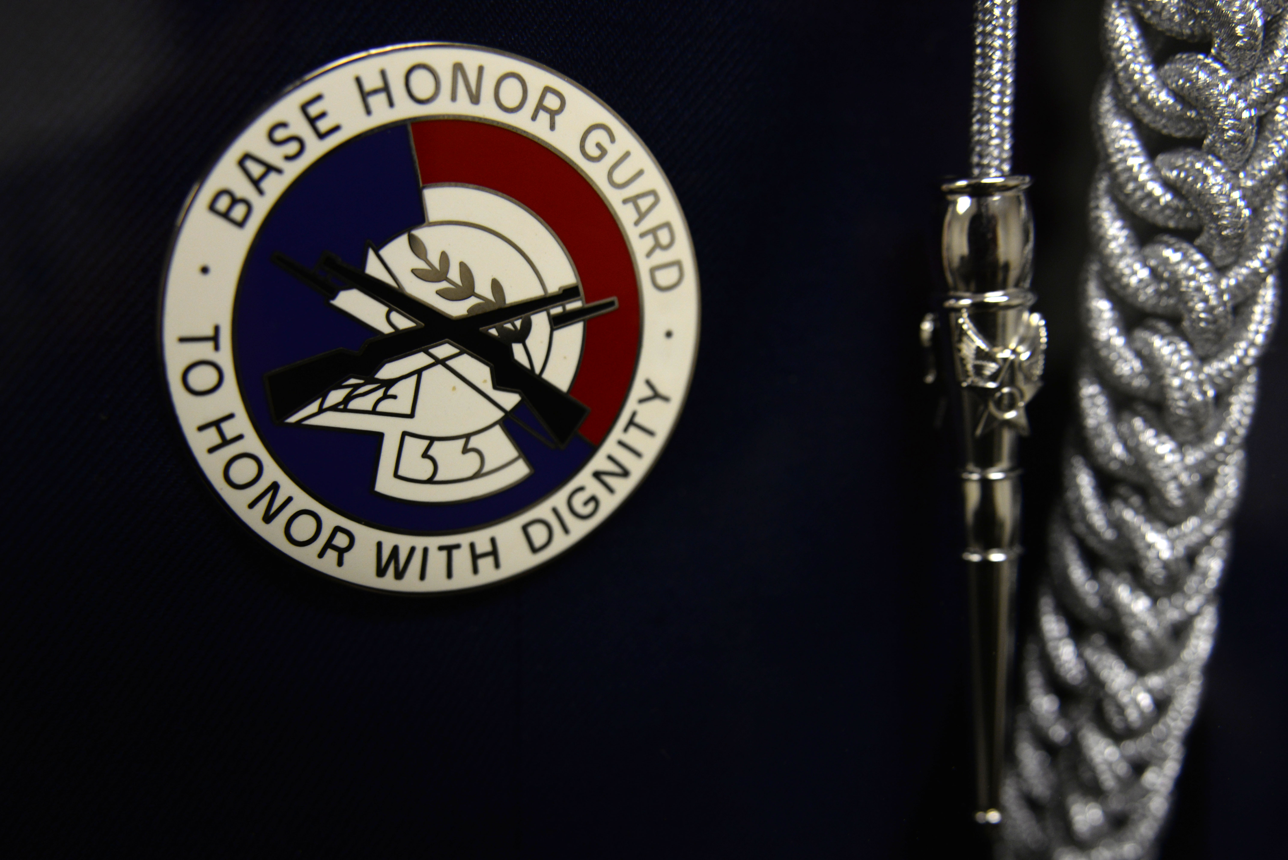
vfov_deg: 33.4
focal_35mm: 40
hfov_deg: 48.4
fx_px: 1432
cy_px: 430
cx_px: 644
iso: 500
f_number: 5.6
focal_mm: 40
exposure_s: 1/50
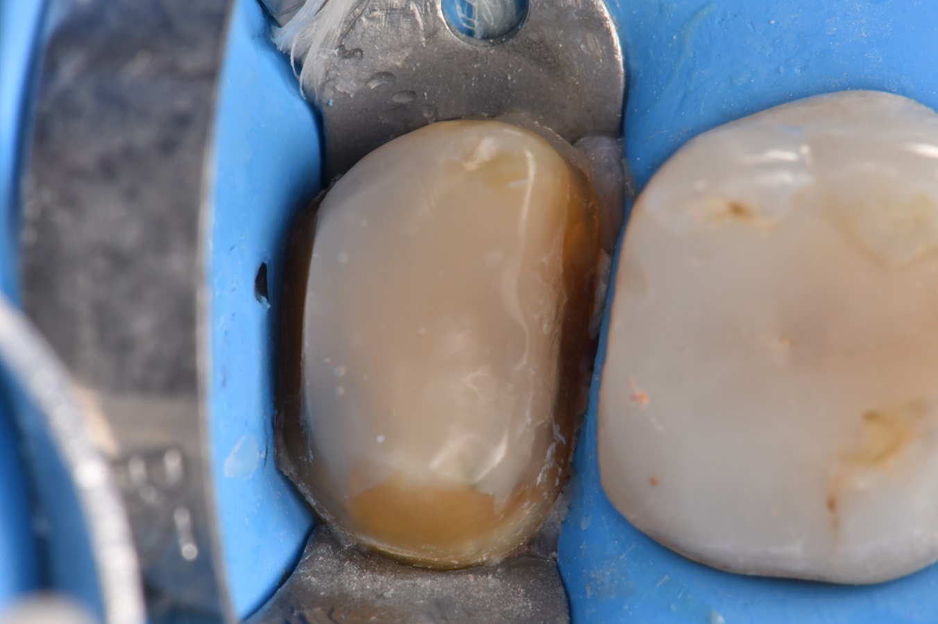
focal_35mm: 157
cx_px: 469
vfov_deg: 8.7
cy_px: 312
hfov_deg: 13.1
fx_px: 4089
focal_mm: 105
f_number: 32
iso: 200
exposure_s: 1/160
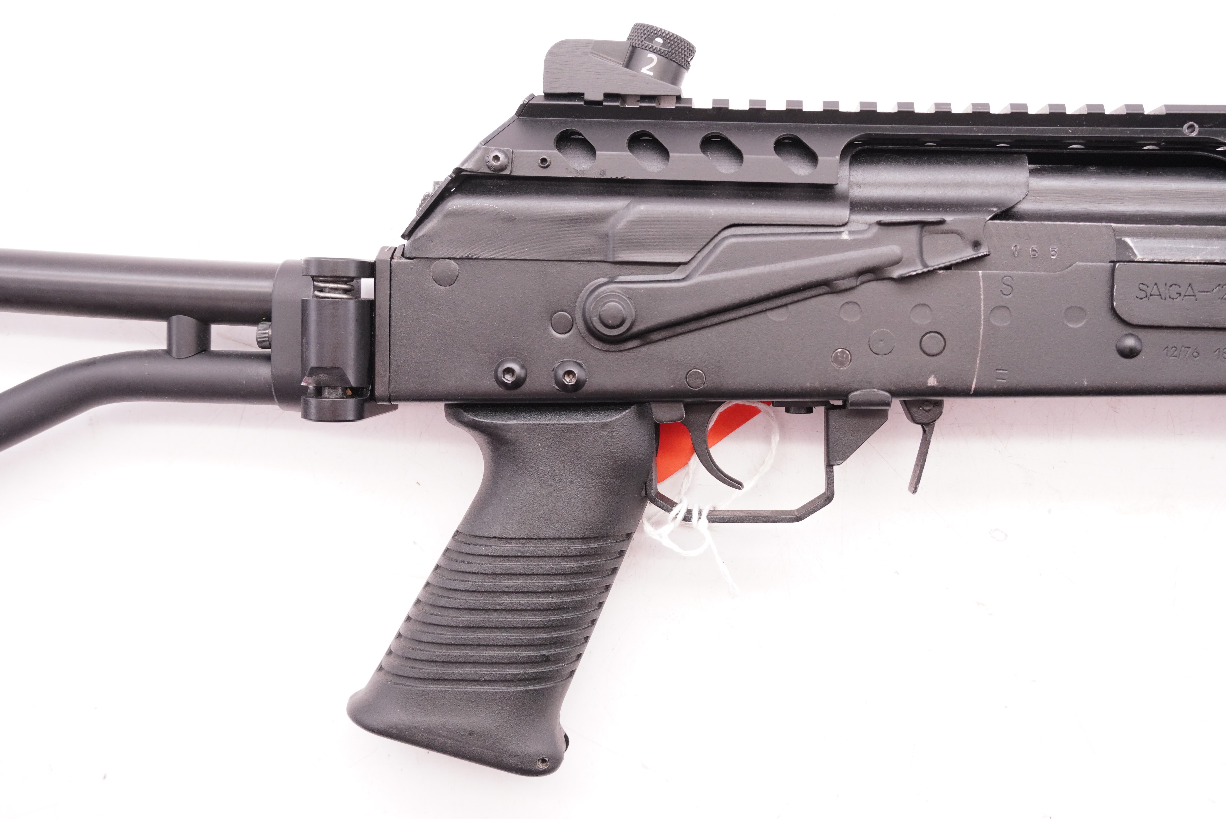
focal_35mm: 42
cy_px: 410
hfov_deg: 46.4
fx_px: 1431
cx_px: 613
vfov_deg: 31.9
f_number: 5.6
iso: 1250
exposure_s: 1/125
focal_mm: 28
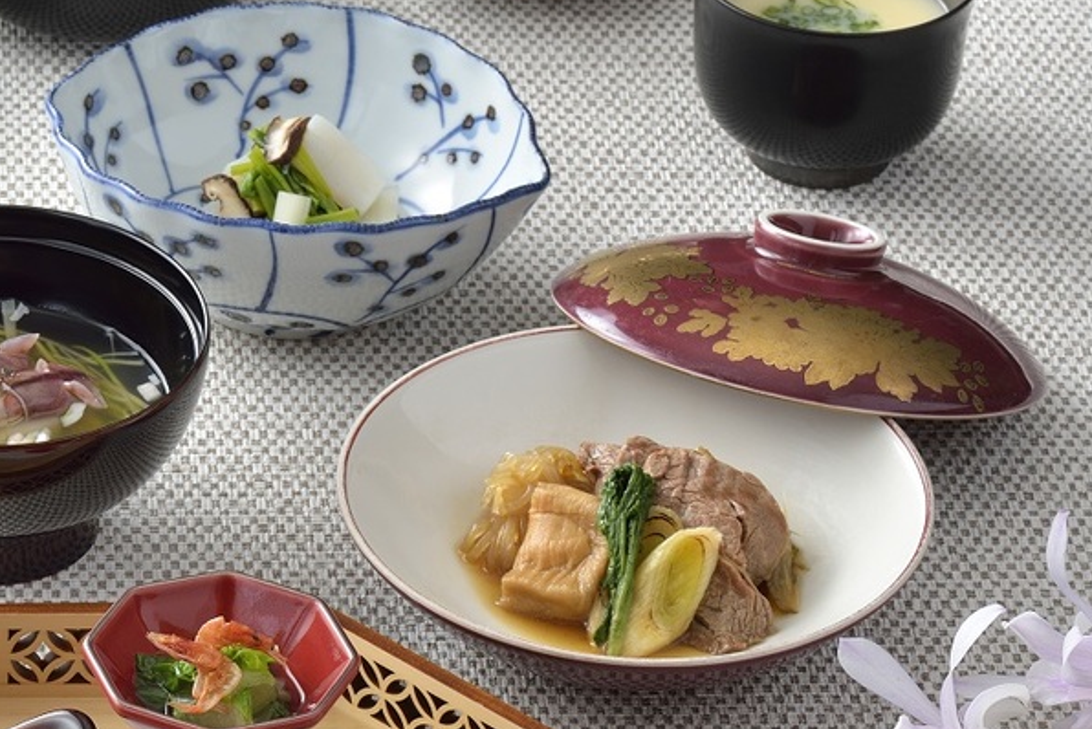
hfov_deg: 10.0
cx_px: -66
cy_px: 498
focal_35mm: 204
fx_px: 6191
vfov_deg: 6.7
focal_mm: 95
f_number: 18
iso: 200
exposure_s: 1/100
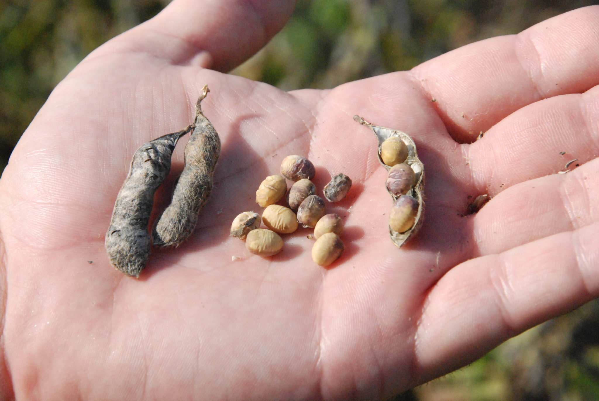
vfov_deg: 10.0
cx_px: 300
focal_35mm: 138
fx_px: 2299
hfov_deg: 14.8
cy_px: 200
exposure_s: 1/2500
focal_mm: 92
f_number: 13
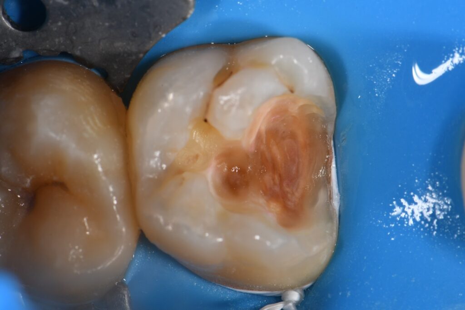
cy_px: 155
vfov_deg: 8.7
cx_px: 232
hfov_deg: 13.1
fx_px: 2027
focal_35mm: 157
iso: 200
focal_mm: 105
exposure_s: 1/200
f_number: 32
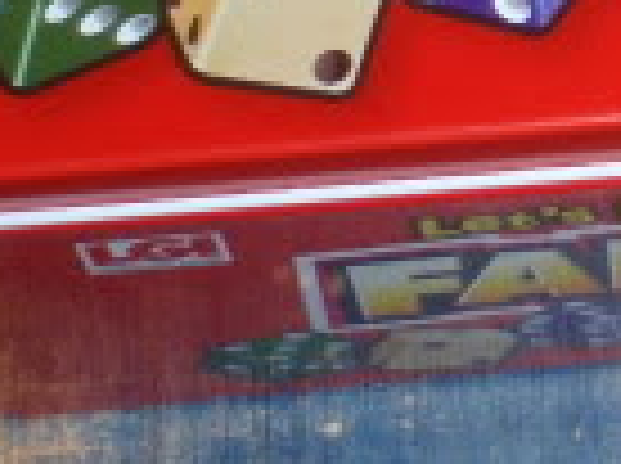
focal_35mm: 167
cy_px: -203
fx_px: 2991
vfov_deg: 8.7
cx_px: 1076
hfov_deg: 11.1
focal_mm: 6.5
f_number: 6.3
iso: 100
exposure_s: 1/40
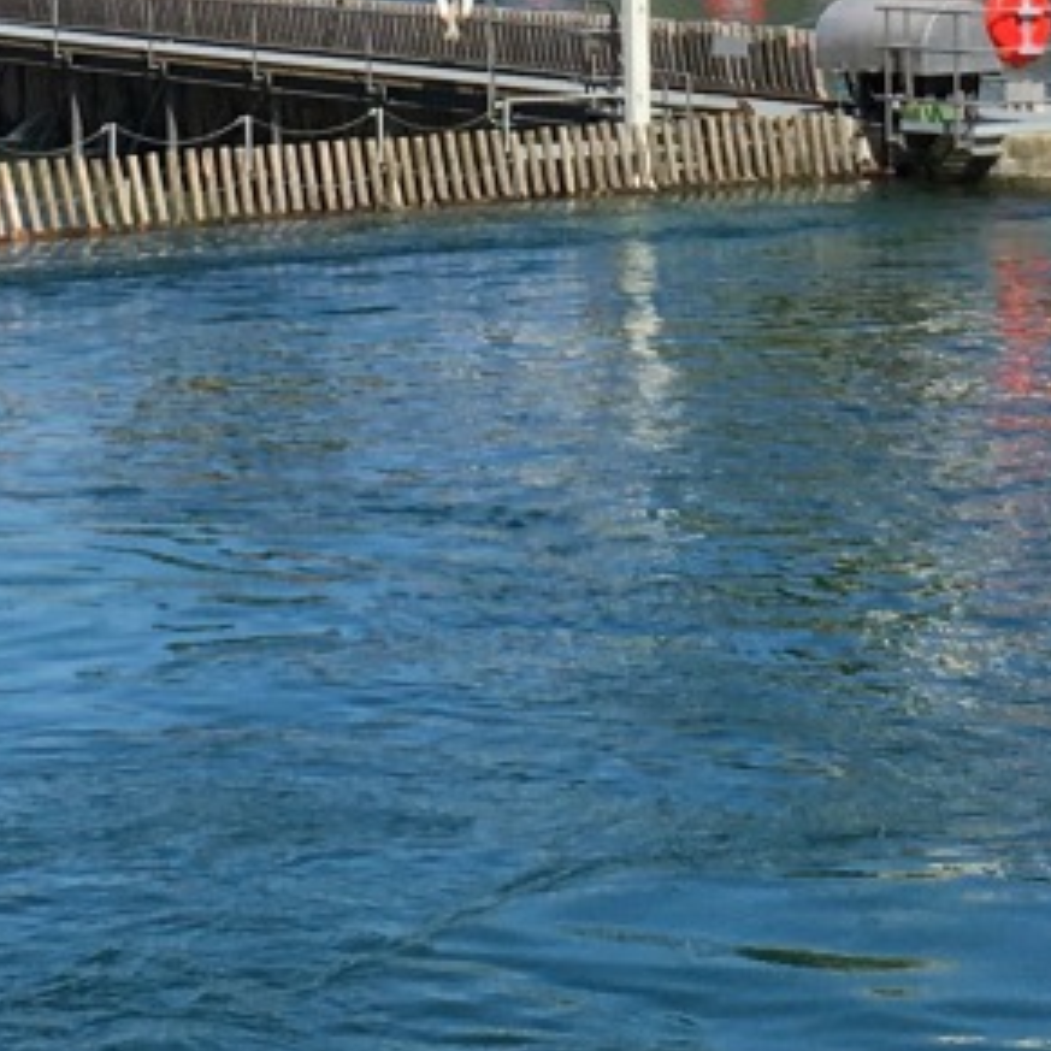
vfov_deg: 12.0
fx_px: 4843
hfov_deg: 12.4
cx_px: 325
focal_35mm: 141
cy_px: -350
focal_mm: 4.15
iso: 25
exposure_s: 1/1508
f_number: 2.2
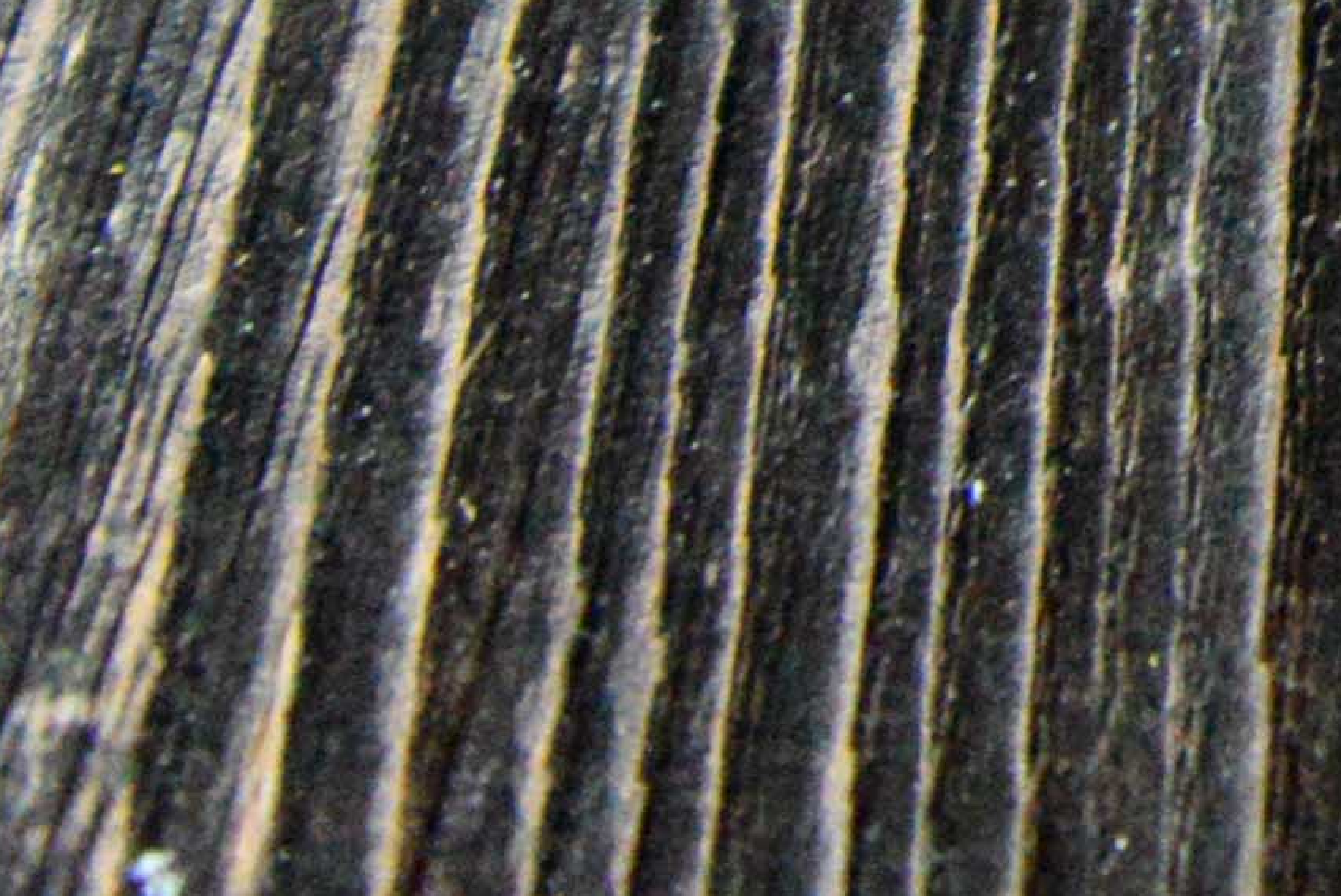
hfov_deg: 6.8
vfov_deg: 4.7
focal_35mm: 279
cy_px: -1893
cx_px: 3802
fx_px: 10398
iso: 6400
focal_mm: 40
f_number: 6.3
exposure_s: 1/125
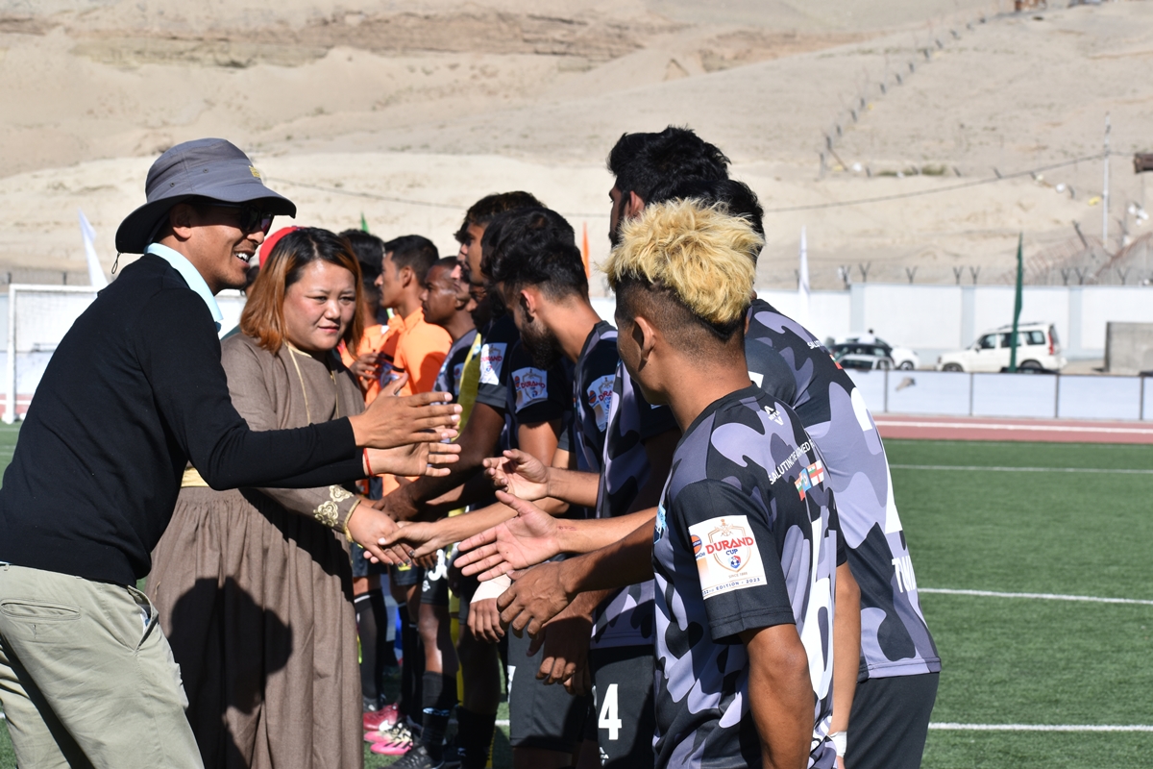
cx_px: 576
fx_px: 3363
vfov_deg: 13.0
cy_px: 384
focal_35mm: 105
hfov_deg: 19.5
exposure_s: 1/400
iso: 200
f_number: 10
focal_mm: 70
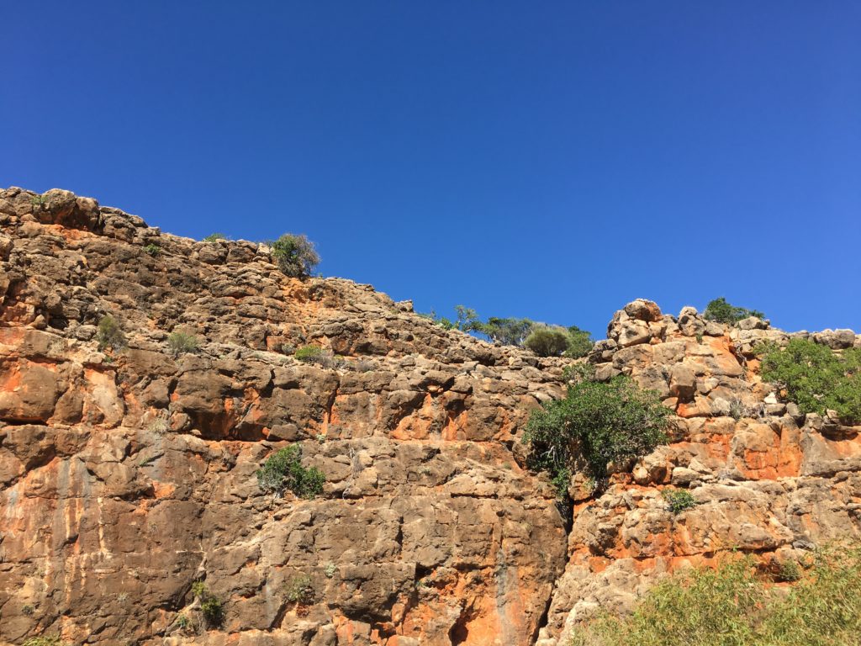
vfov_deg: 48.2
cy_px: 323
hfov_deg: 61.7
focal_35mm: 29
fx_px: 721
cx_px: 430
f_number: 2.2
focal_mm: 4.15
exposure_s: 1/1012
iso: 25
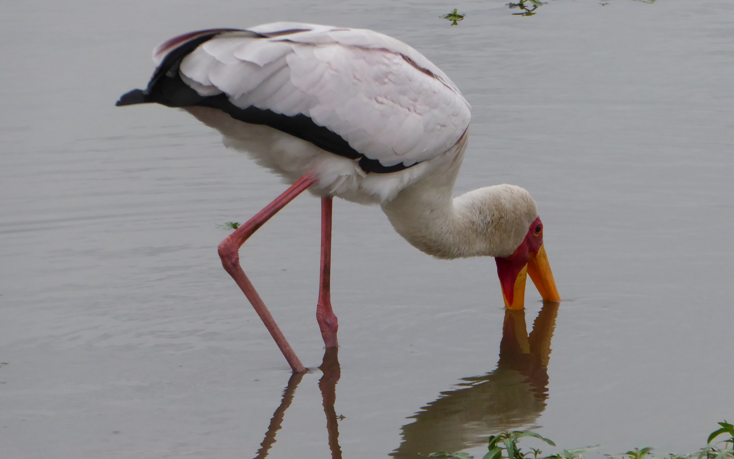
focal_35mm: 549
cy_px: 232
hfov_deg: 3.8
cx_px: 367
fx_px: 10982
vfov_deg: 2.4
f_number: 6
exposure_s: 1/400
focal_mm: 83.4
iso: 400
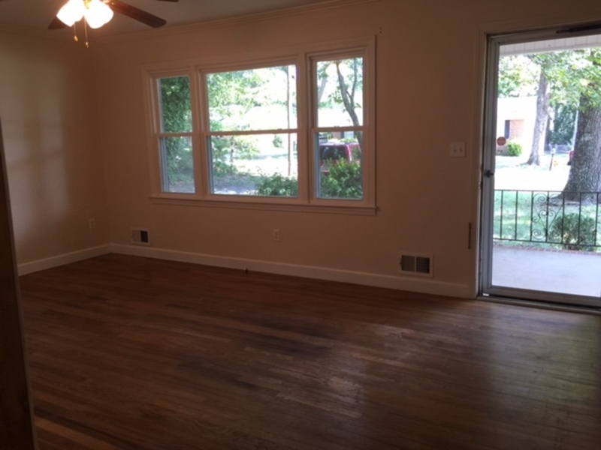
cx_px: 300
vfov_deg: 48.2
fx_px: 503
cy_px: 225
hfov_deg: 61.7
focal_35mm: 29
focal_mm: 4.15
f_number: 2.2
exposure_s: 1/30
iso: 32
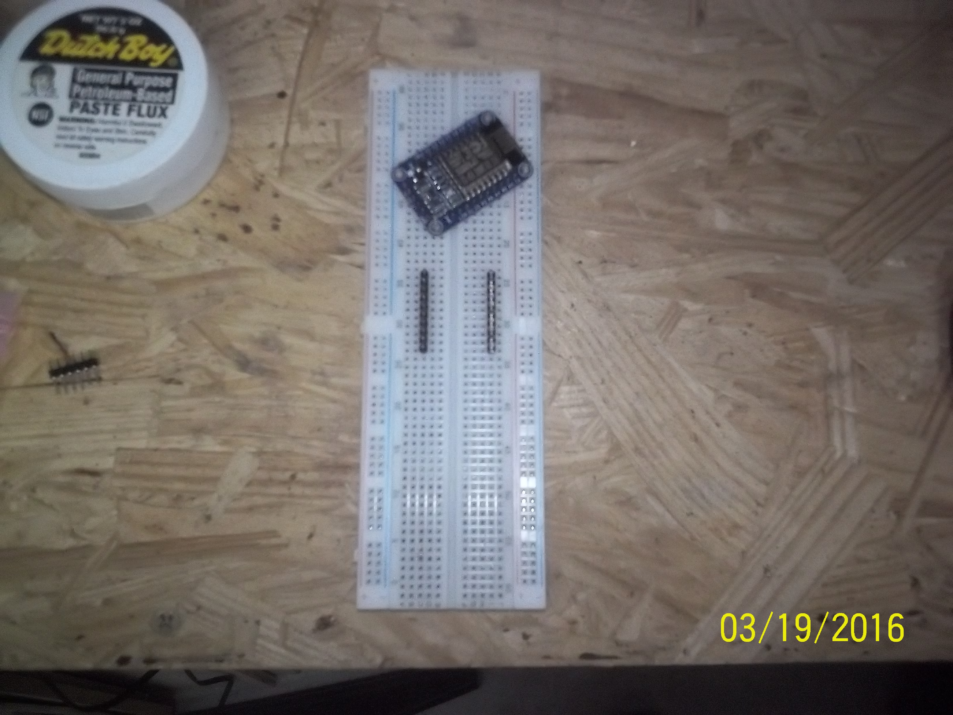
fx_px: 1046
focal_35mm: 38
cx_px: 476
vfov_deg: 37.7
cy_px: 358
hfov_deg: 49.0
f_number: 4.5
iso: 1250
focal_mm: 6.3
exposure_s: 1/100
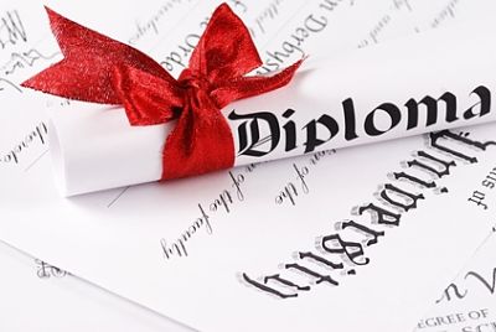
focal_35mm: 158
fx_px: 2173
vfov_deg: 8.7
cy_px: 166
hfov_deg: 13.0
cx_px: 248
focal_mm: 105
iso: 100
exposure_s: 1/60
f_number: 9
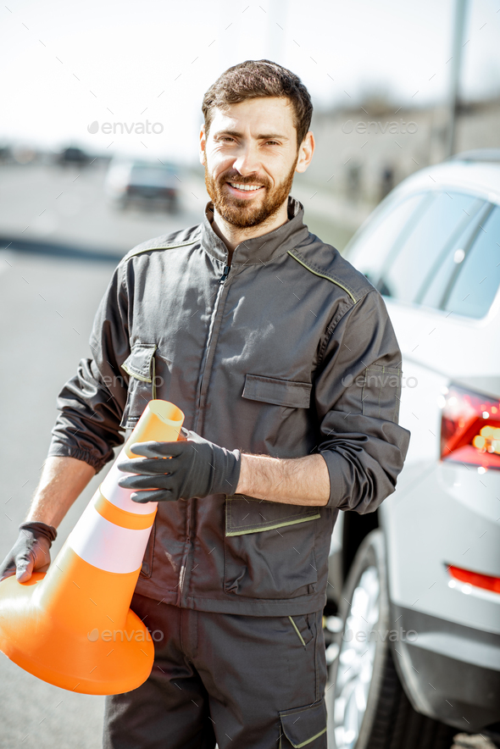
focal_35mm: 85
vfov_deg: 23.9
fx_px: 1769
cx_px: 250
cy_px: 374
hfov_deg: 16.1
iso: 100
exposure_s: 1/640
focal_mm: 85
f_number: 2.2
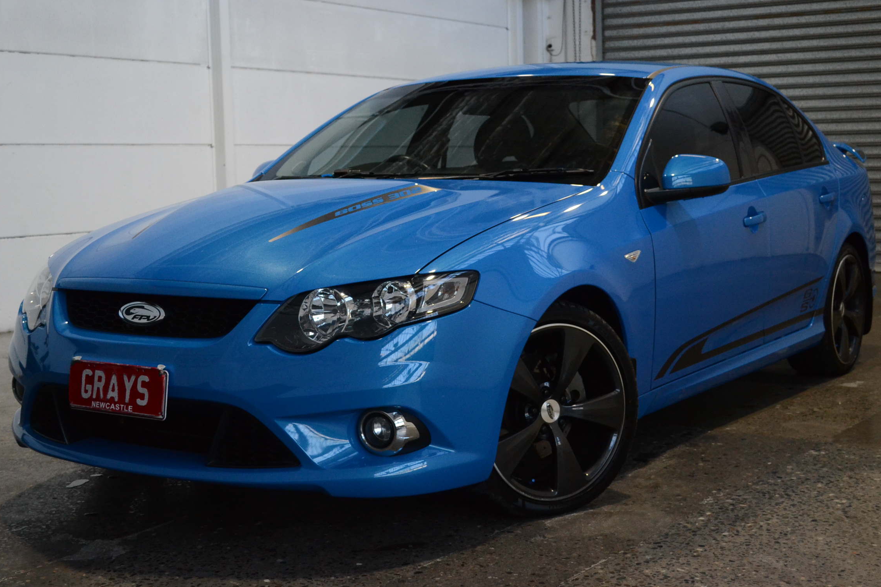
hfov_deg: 38.2
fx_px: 1272
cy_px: 289
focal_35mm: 52
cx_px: 444
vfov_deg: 26.0
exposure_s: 1/320
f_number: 5
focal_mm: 34
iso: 1600
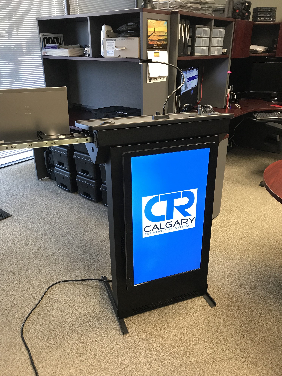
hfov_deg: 49.7
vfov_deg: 63.4
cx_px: 141
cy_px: 188
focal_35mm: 28
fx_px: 304
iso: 40
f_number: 1.8
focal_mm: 3.99
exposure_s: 1/15
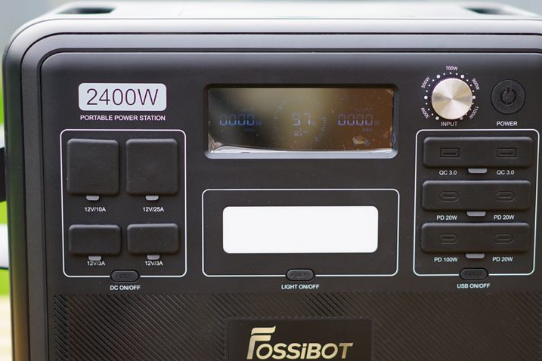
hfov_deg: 22.1
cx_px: 298
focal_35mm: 92
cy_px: 228
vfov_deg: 14.8
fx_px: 1385
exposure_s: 1/320
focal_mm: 55
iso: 100
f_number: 1.8
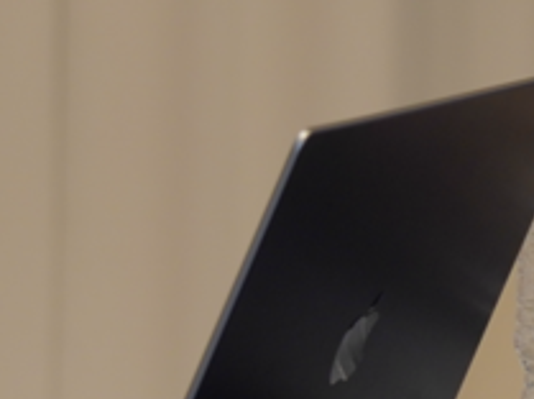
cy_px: 41
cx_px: -662
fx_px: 10226
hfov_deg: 3.0
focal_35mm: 664
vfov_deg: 2.2
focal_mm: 100
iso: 250
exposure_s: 1/160
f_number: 4
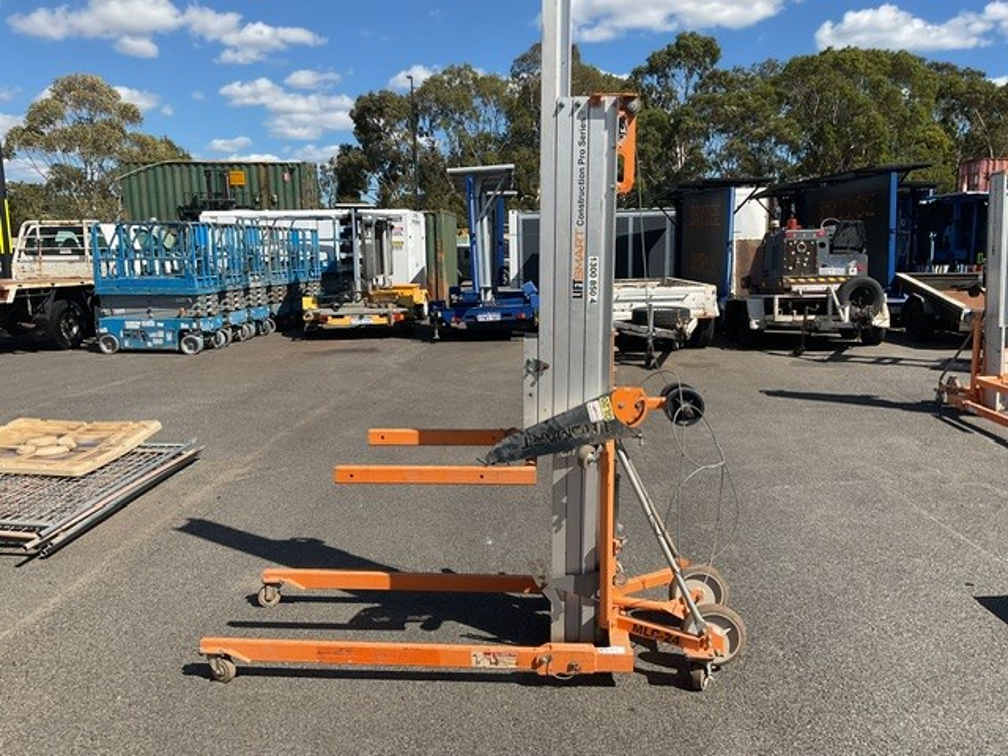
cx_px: 504
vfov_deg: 48.2
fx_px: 844
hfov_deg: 61.7
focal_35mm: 29
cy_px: 378
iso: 16
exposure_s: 1/2058
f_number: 1.8
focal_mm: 3
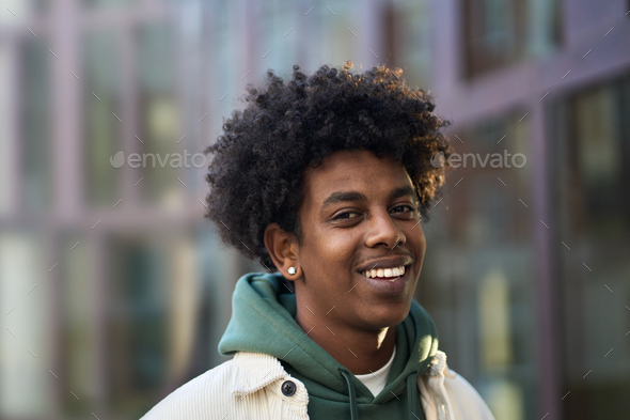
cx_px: 315
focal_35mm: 85
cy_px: 210
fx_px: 1487
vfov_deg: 16.1
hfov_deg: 23.9
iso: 800
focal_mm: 85
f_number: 1.8
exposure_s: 1/2000
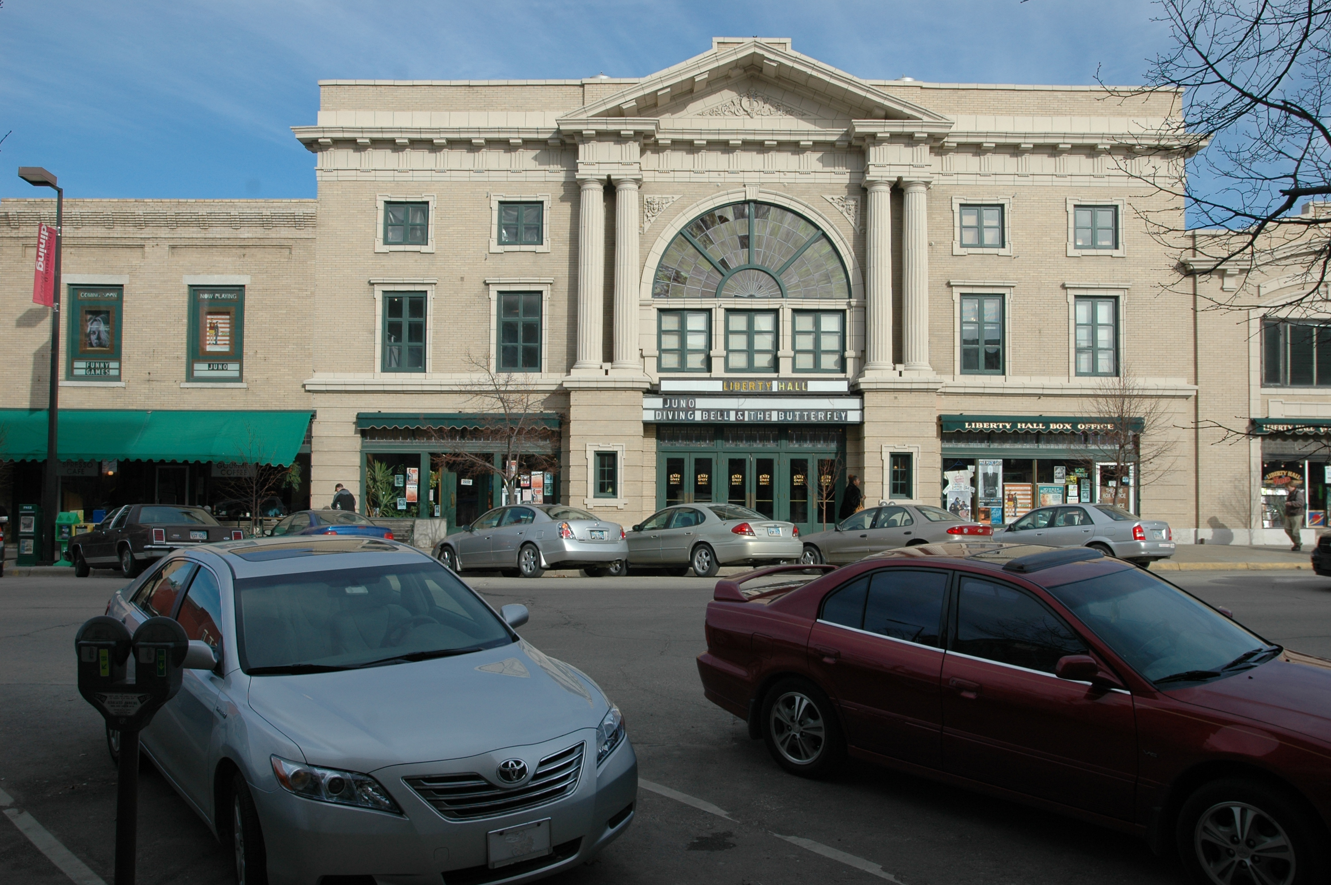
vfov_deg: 43.5
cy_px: 442
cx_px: 666
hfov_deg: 62.0
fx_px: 1108
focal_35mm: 30
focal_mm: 20
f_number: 8
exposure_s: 1/400
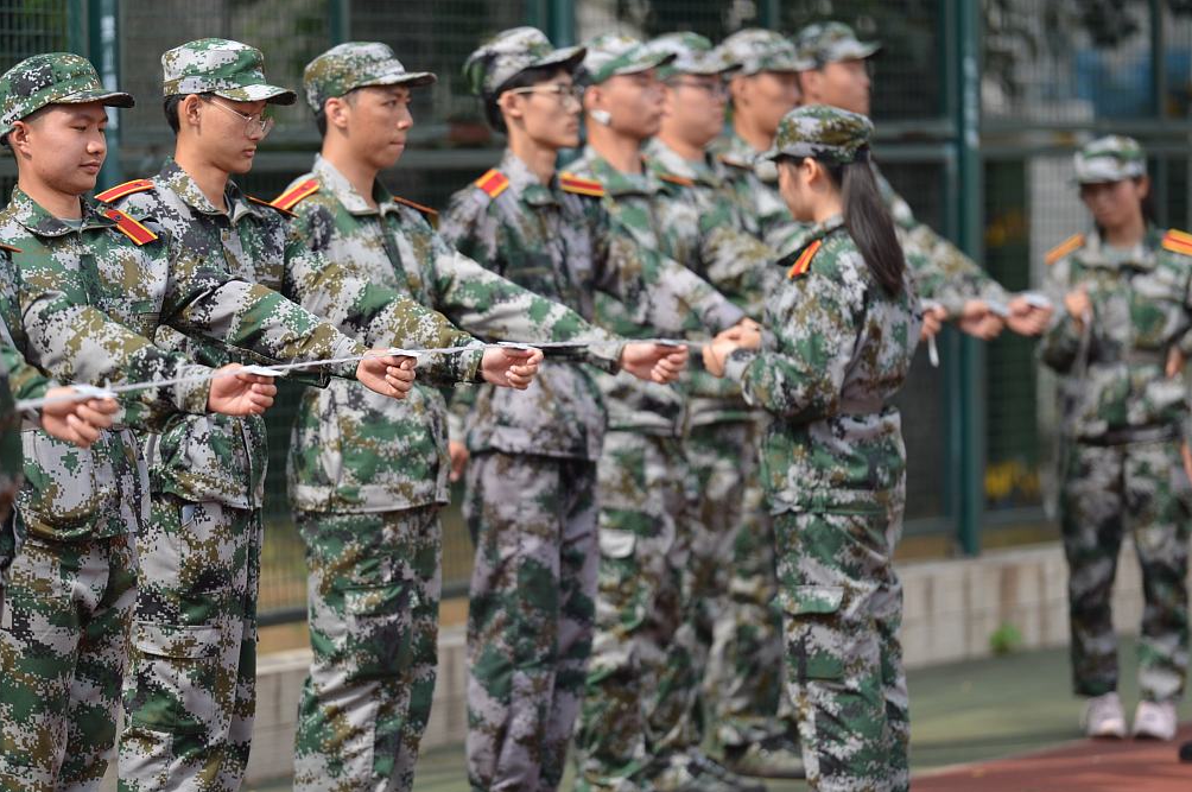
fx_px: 7904
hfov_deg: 8.6
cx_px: 499
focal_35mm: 239
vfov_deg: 5.7
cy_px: 377
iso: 320
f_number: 2.8
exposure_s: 1/3200
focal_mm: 200
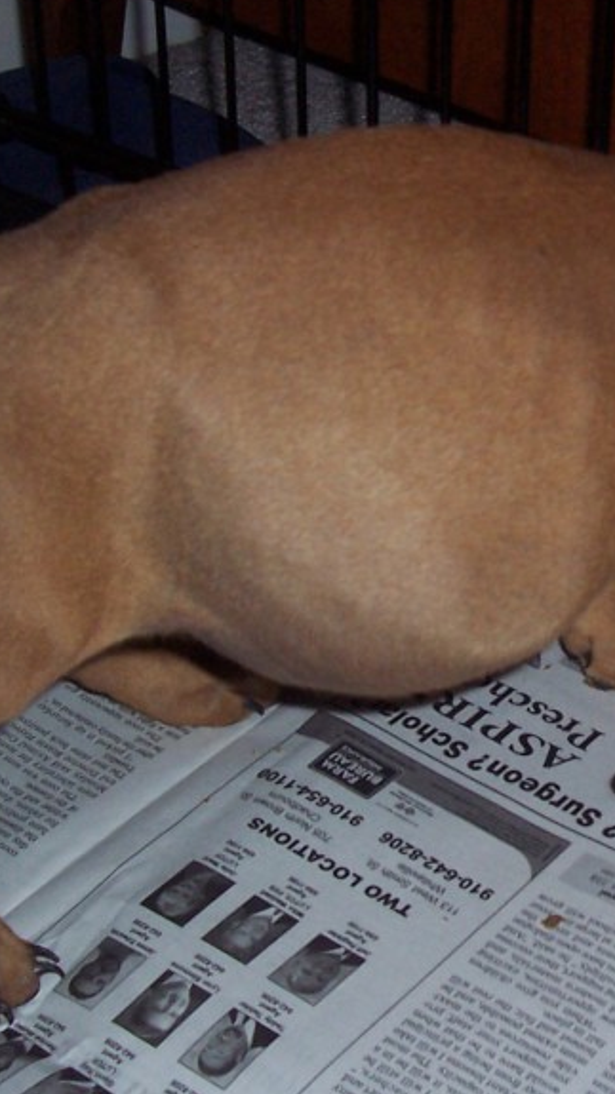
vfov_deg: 31.9
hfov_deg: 17.6
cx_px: 680
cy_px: 550
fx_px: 1915
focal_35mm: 66
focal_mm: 5.6
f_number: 2.7
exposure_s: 1/60
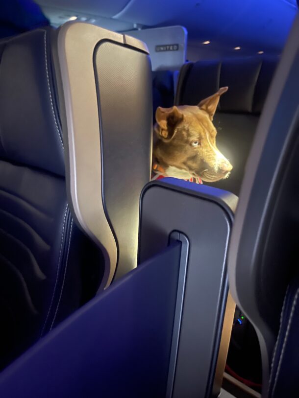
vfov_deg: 67.3
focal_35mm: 26
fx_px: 299
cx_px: 150
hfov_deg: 53.1
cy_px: 199
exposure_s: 1/9
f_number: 1.6
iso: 2500
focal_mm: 5.1
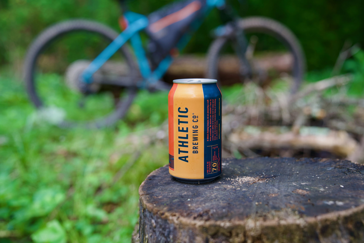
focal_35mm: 44
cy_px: 122
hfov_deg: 44.5
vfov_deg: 30.5
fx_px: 445
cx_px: 182
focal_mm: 44
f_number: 3.2
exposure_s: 1/60
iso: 200
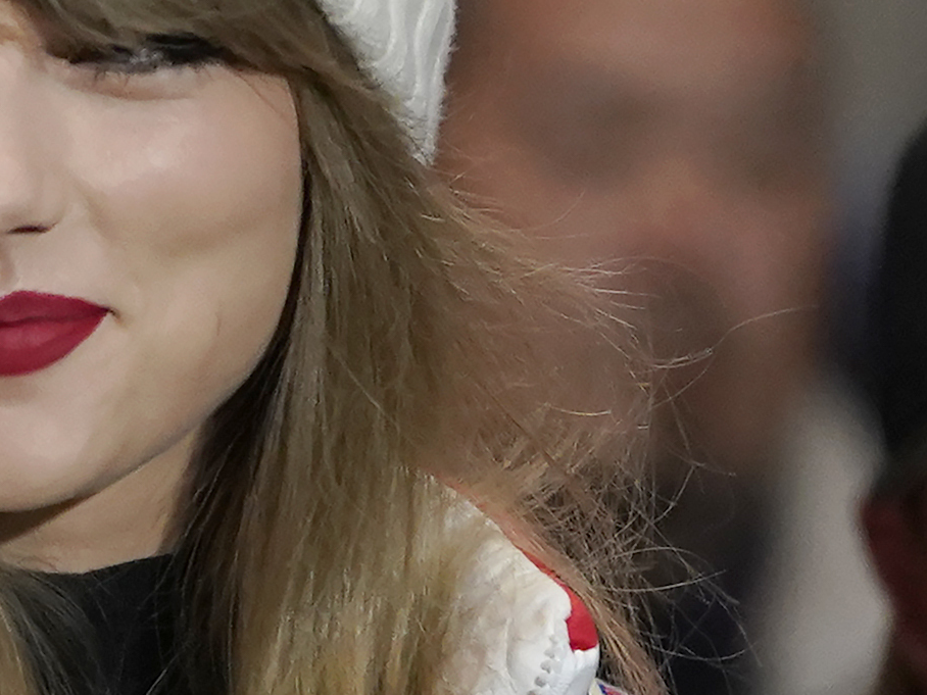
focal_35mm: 710
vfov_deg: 2.1
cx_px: -71
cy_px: 743
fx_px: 19013
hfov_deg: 2.8
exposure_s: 1/400
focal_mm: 168
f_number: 2.8
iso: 2500
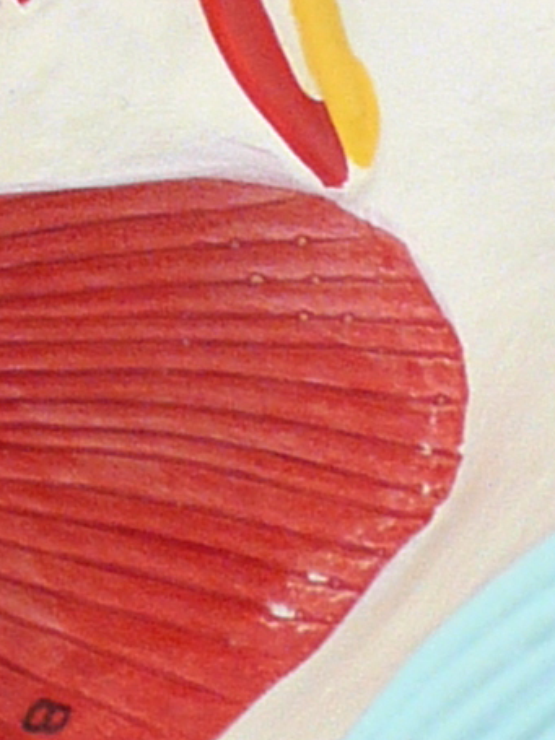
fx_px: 4042
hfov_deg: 7.8
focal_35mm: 189
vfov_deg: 10.4
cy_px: -36
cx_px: -46
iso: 125
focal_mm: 4.6
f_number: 3.3
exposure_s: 1/30
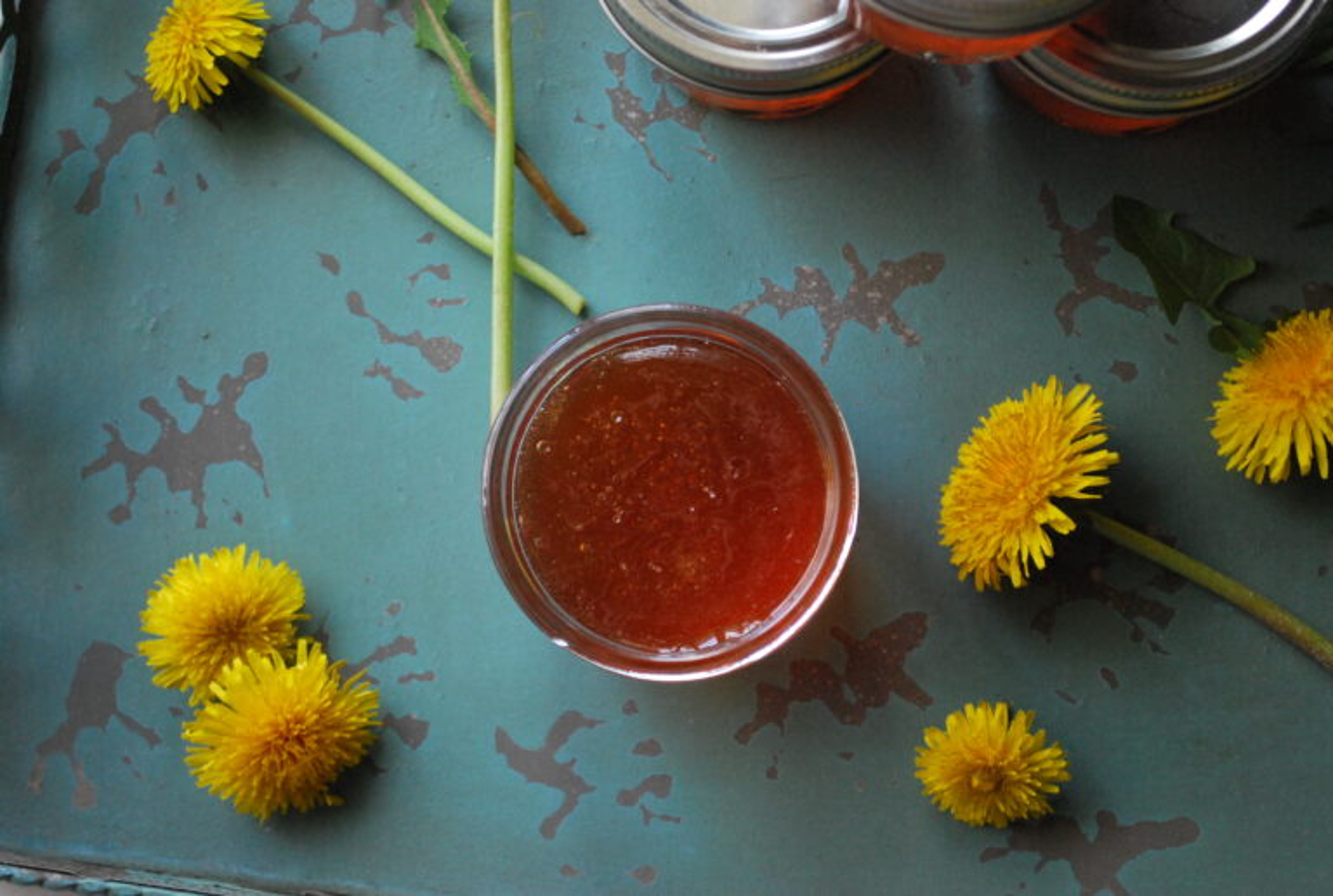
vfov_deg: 19.8
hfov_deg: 29.2
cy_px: 448
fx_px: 2561
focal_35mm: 69
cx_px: 666
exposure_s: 1/30
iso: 900
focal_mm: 46
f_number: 5.3
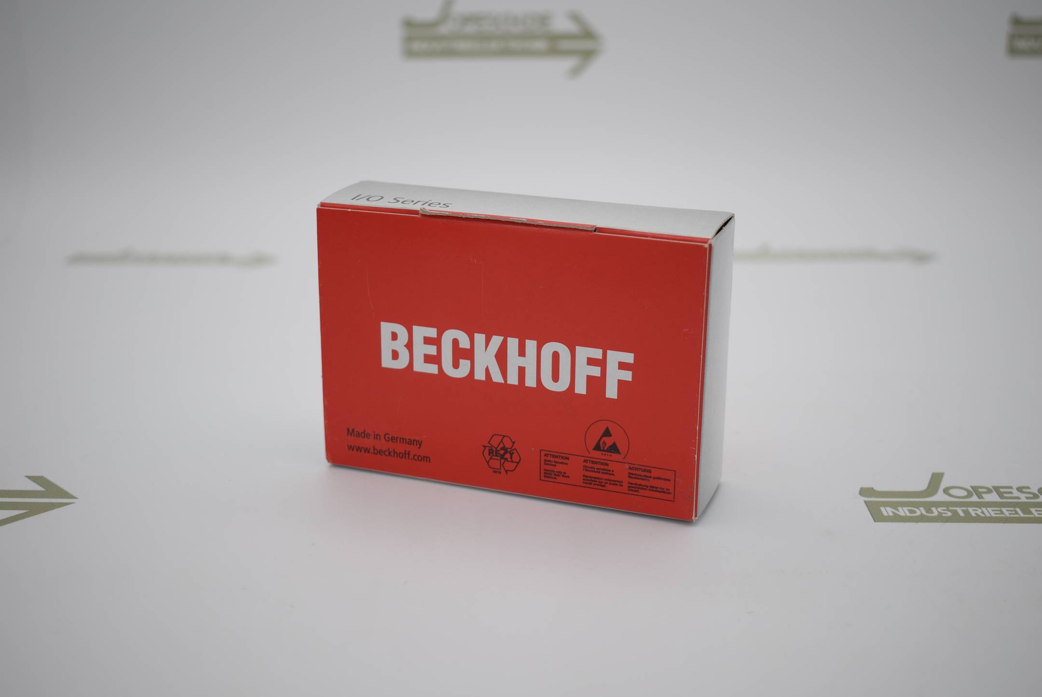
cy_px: 348
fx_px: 1347
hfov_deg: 42.3
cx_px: 521
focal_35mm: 46
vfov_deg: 29.0
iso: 100
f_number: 4.2
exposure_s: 1/180
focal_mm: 31
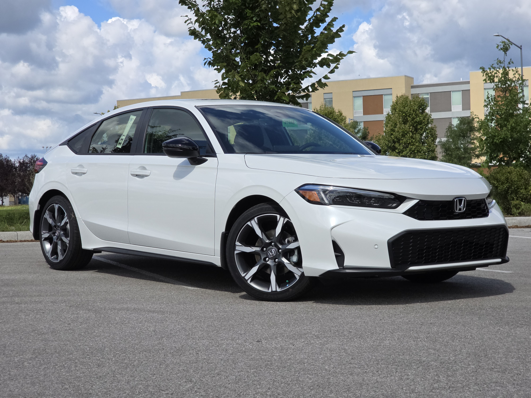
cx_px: 266
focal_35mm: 69
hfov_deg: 28.2
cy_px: 199
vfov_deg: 21.3
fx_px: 1058
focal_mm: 7.9
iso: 50
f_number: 2.4
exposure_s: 1/2246
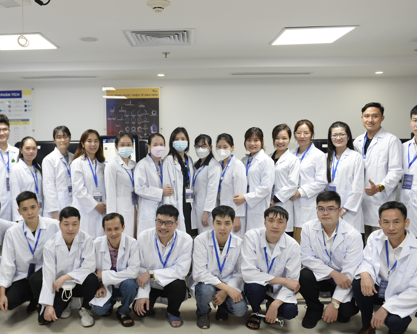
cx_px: 157
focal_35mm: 33
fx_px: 407
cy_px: 165
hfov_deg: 53.6
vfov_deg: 44.5
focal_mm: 24
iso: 1250
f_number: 4
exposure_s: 1/200
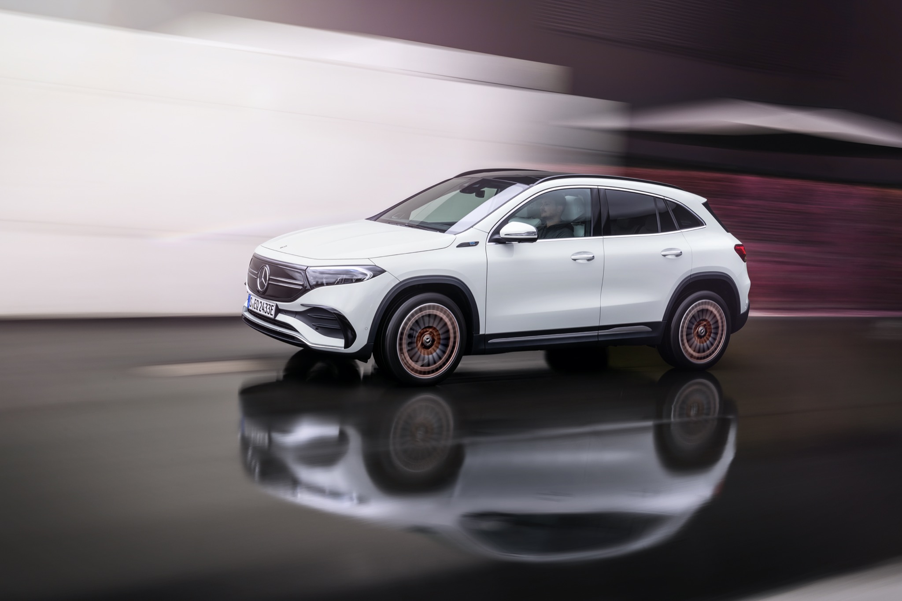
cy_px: 300
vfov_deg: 30.5
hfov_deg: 44.5
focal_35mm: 44
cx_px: 451
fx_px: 1102
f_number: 16
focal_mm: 44
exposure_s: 8
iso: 31
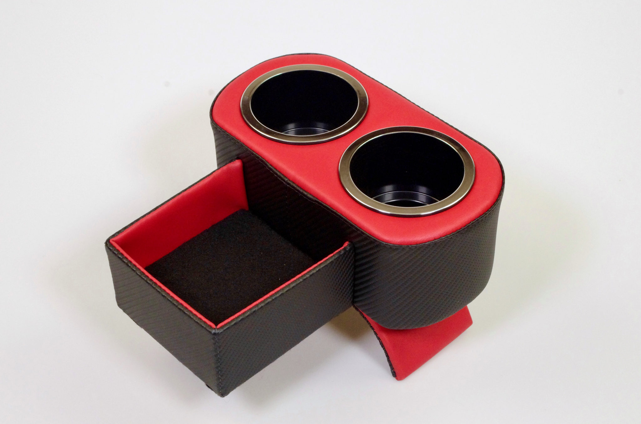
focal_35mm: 68
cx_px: 320
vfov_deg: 20.1
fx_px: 1199
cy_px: 212
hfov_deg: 29.9
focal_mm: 45
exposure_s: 1/80
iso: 3200
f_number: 10
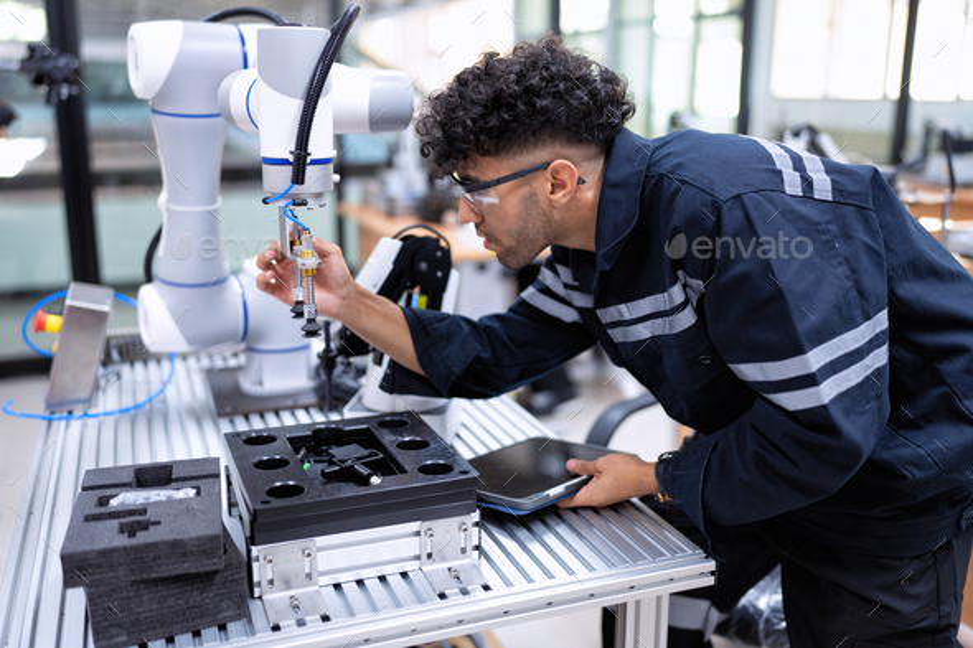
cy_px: 324
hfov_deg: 54.4
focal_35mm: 35
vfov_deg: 37.8
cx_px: 486
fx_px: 946
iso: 1000
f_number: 1.4
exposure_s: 1/500
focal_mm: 35
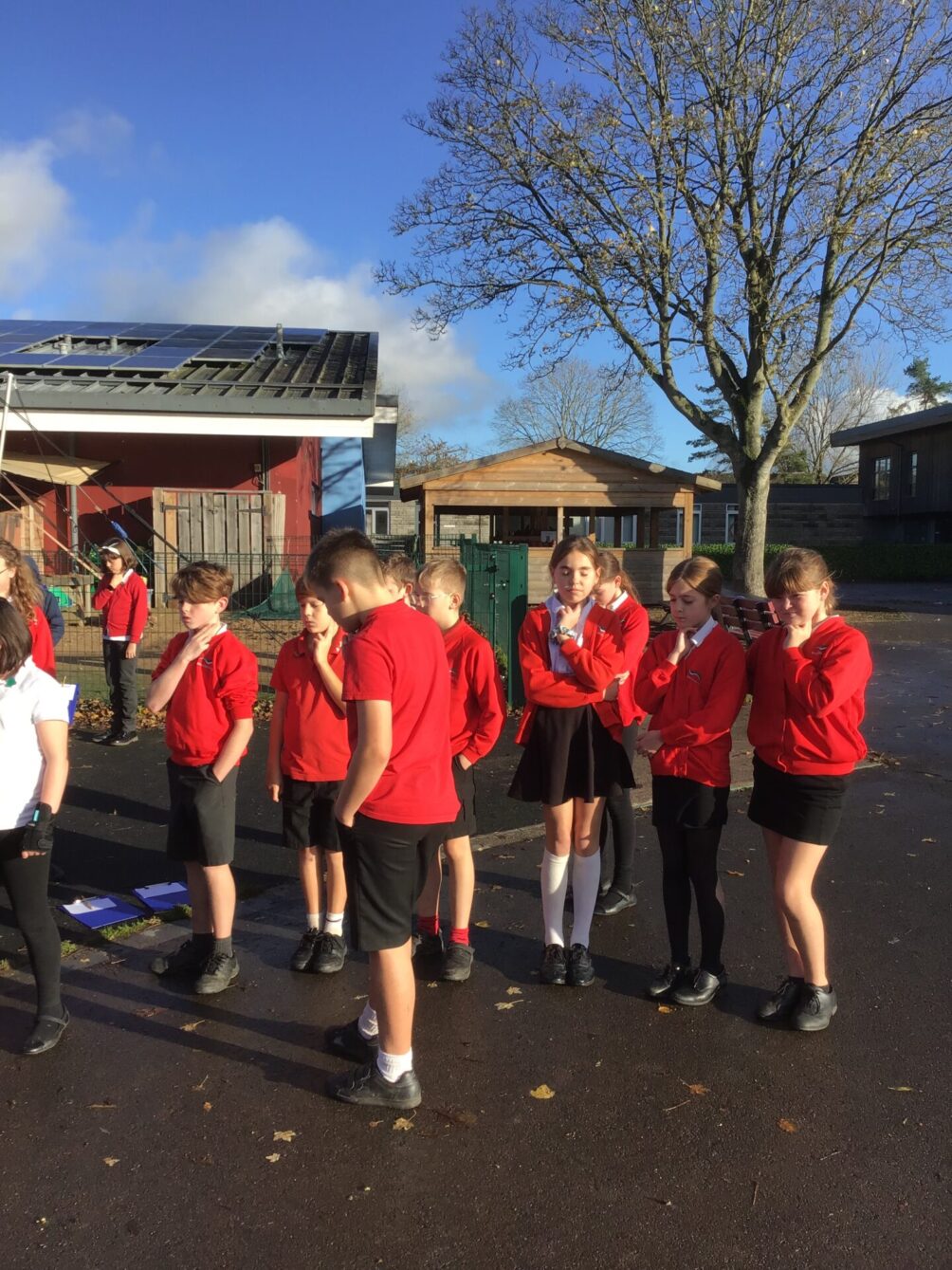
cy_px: 635
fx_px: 1137
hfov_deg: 45.4
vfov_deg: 58.4
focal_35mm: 31
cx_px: 476
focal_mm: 3.3
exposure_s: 1/708
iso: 25
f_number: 2.4
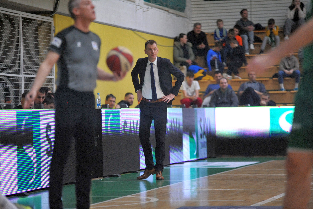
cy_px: 104
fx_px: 1738
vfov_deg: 6.9
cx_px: 156
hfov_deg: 10.3
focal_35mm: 200
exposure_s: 1/1000
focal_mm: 200
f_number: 2.8
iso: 6400
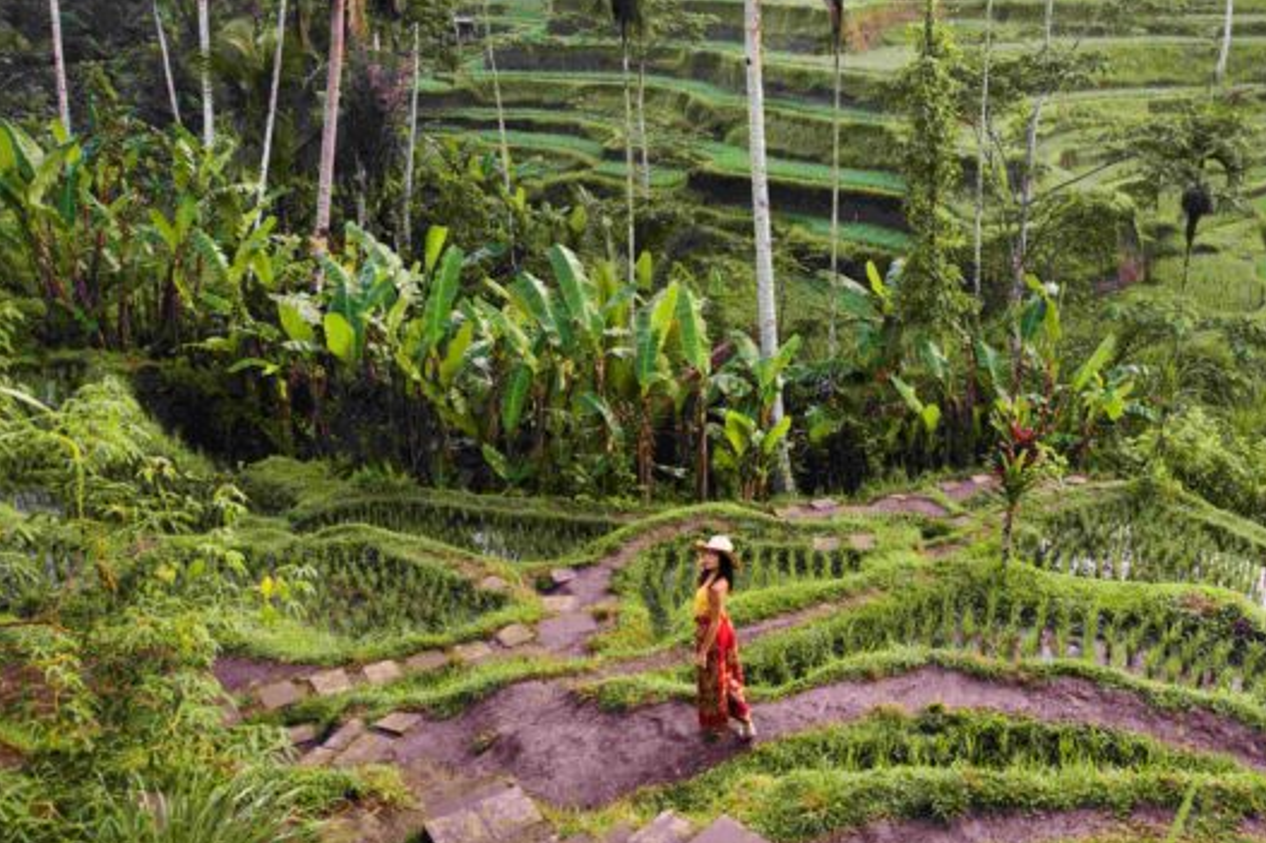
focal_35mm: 35
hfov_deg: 53.9
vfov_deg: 37.7
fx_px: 1230
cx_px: 790
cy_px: 359
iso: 250
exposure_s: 1/160
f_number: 3.5
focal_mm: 24
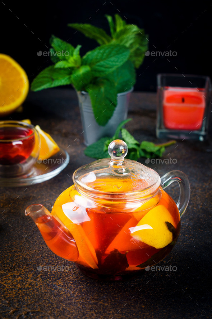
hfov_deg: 18.1
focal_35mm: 75
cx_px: 106
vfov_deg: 27.0
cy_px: 160
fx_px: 666
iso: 125
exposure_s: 1/125
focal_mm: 50
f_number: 8
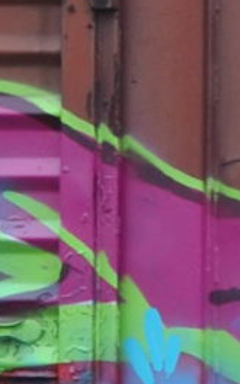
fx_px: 4364
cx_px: 1276
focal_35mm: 417
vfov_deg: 5.0
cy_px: 164
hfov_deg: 2.9
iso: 200
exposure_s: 1/160
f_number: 6.3
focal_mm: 24
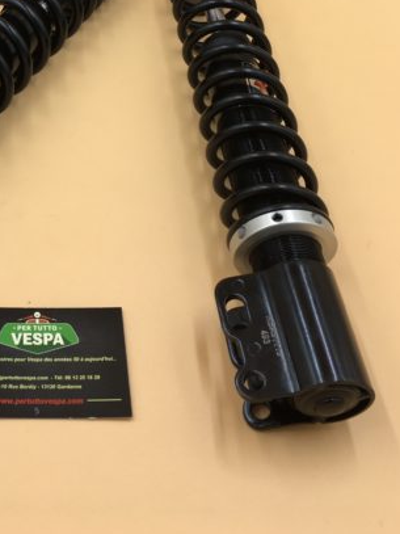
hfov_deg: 24.8
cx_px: 34
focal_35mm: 57
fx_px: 879
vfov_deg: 32.0
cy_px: 45
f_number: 2.2
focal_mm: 4.15
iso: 25
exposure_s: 1/114
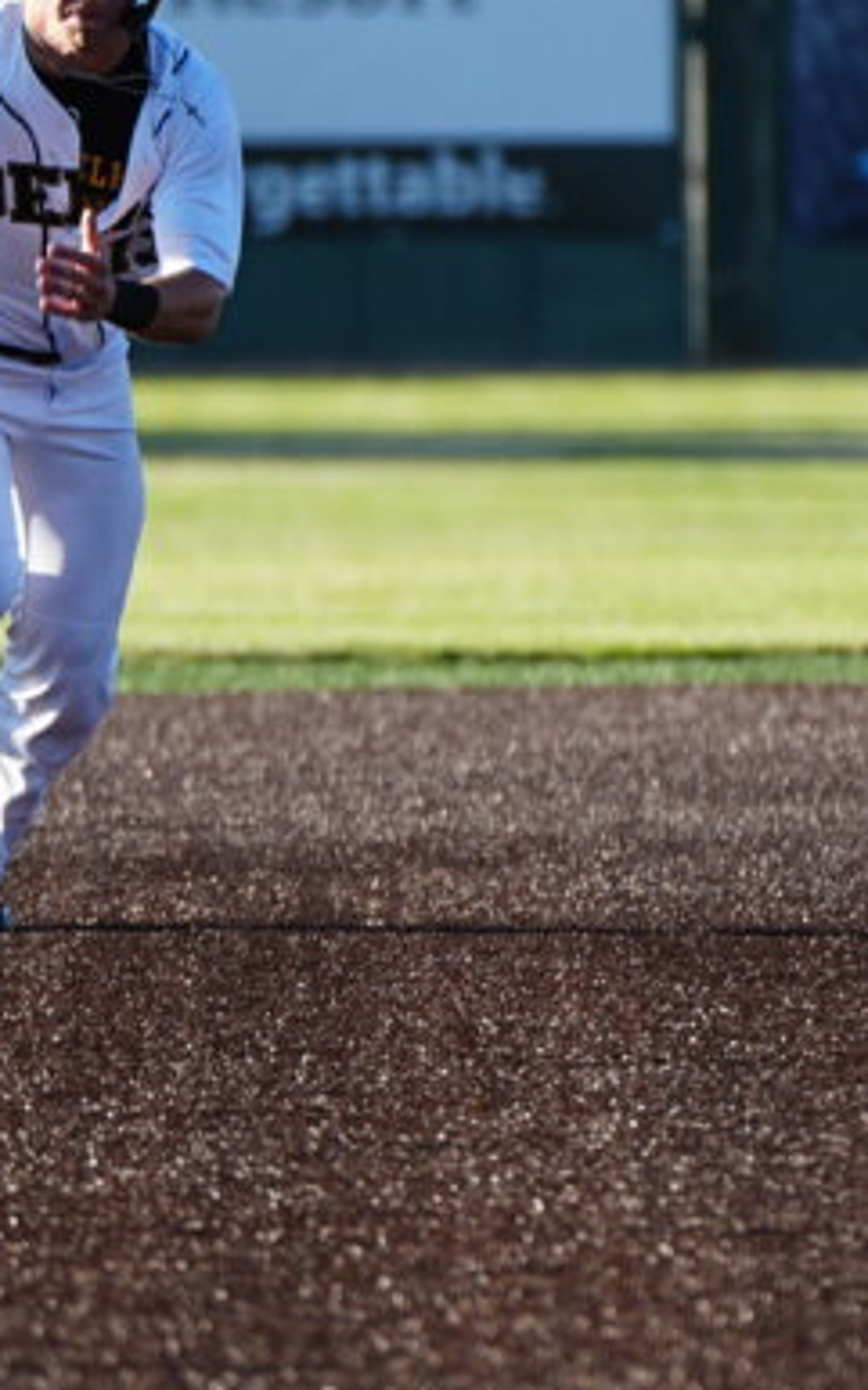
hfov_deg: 1.8
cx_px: 702
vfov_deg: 2.9
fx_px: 27688
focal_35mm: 731
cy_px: 571
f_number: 2.8
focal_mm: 180
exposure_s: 1/1000
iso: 160
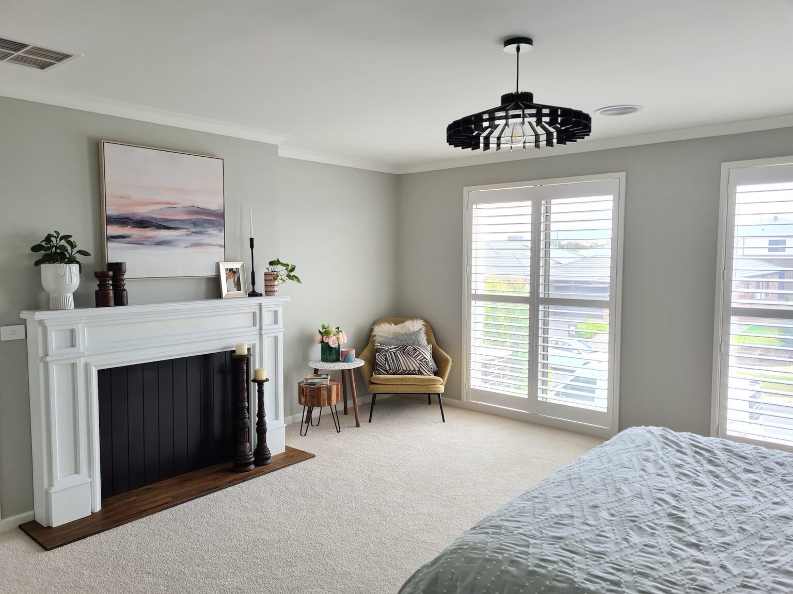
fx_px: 596
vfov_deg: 53.1
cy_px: 297
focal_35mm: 26
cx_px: 396
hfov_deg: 67.3
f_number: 1.8
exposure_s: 1/50
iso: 125
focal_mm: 5.4
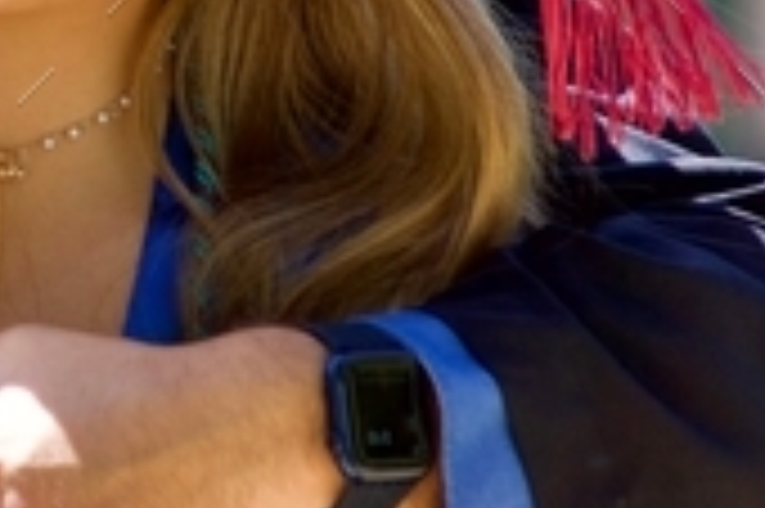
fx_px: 16559
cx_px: -302
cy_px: -65
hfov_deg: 2.6
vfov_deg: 1.8
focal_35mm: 780
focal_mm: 150
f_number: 5
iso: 200
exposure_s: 1/250
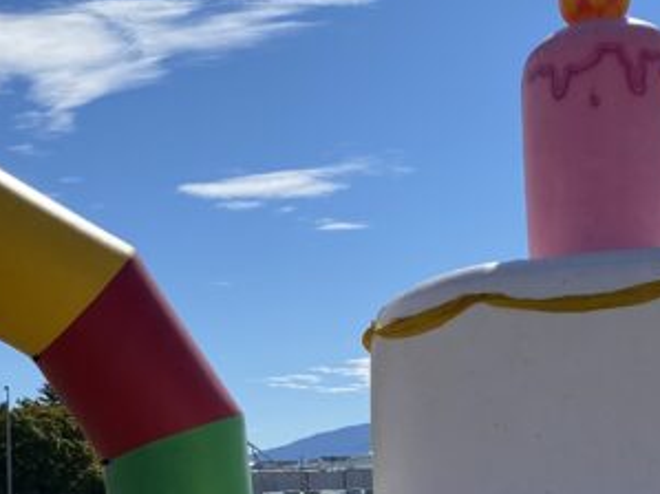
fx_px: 1696
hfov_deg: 21.7
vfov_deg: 16.4
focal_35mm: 89
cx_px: 121
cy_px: 423
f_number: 1.8
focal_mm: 4.25
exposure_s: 1/4808
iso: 32
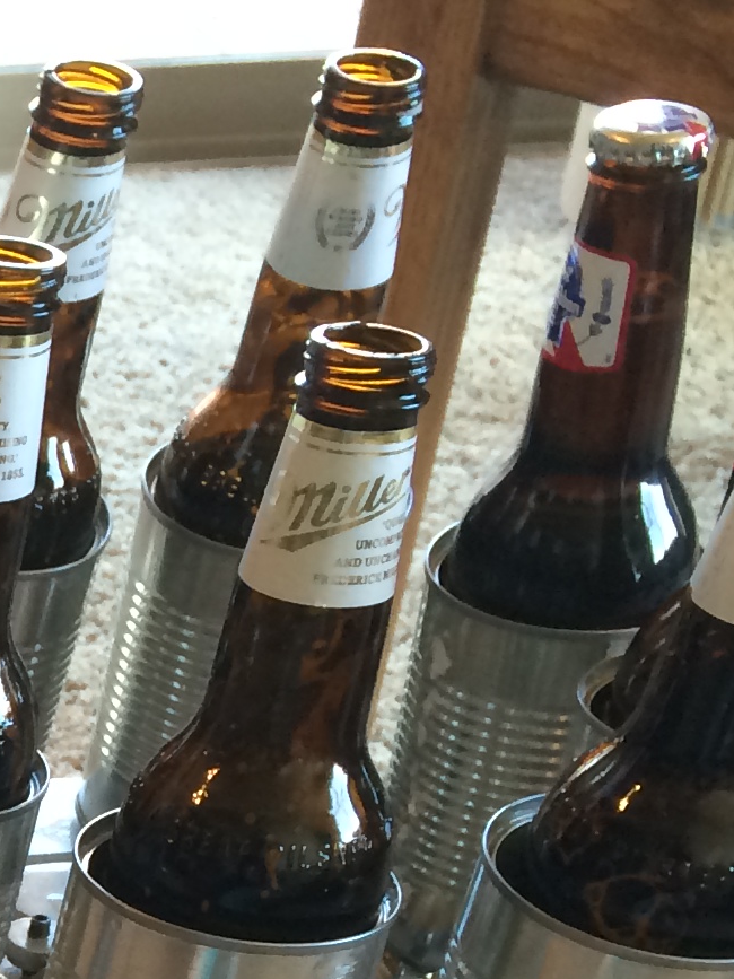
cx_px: -755
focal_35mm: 113
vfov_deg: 16.2
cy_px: 1381
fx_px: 3196
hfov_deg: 11.7
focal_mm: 4.12
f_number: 2.2
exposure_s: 1/30
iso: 80
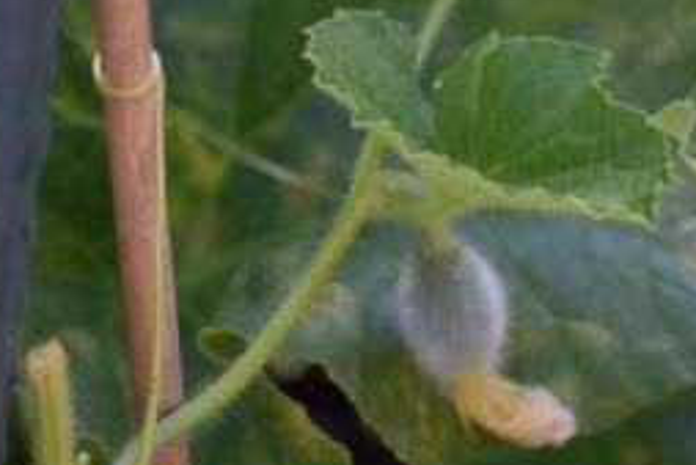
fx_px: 6886
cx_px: 602
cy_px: 261
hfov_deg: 5.8
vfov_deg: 3.9
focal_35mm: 356
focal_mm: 120
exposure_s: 1/500
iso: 400
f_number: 4.8
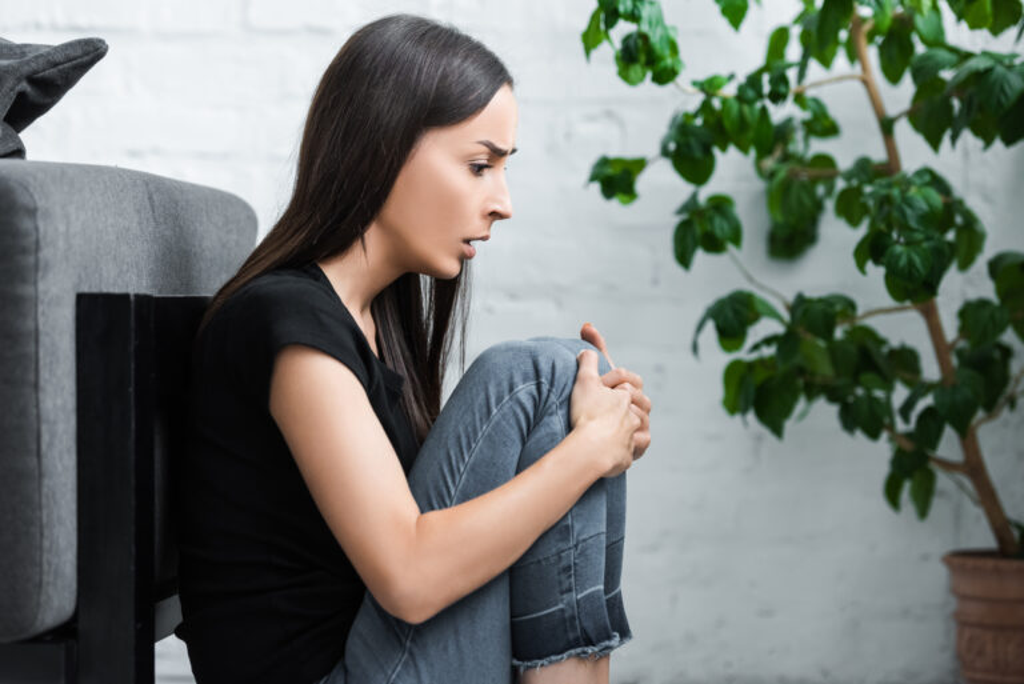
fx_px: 3415
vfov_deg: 11.4
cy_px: 342
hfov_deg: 17.1
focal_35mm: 120
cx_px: 512
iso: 500
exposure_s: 1/125
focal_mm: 120
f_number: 3.5
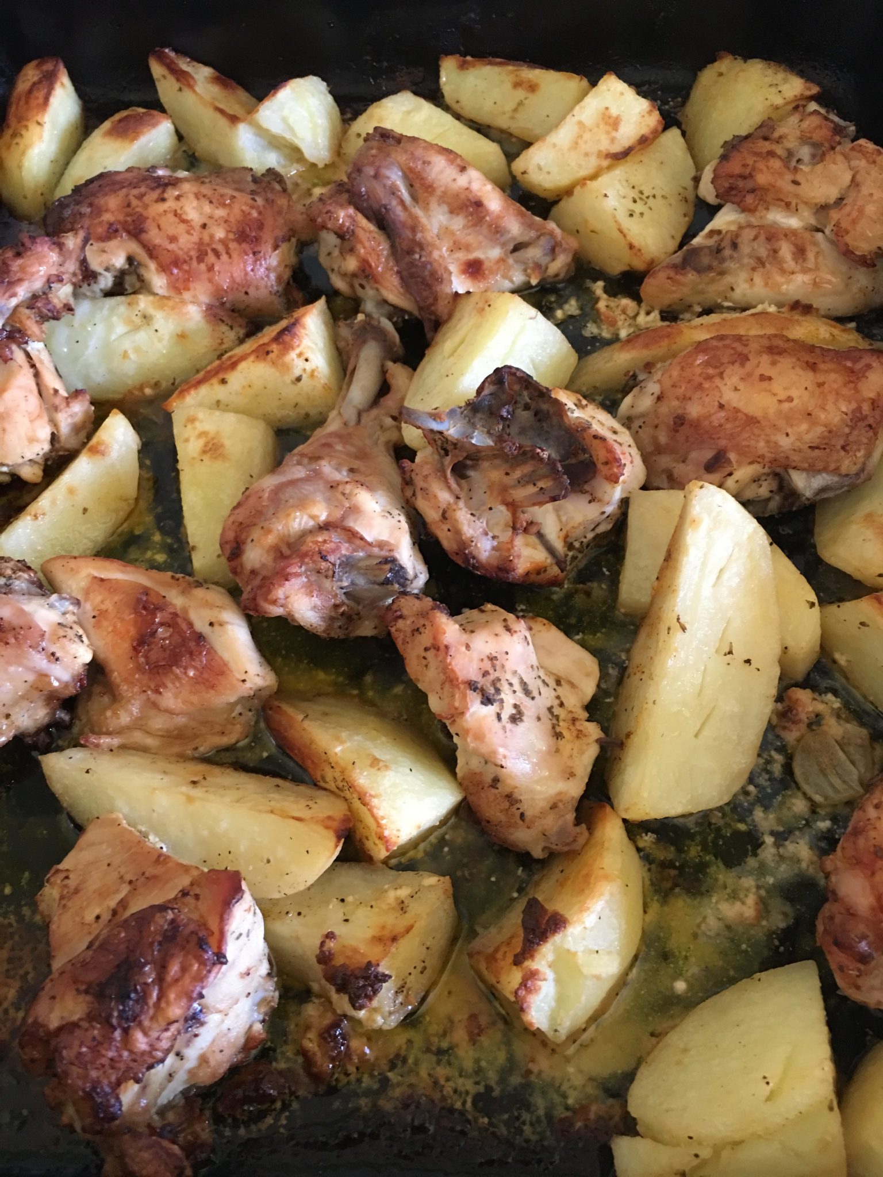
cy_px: 588
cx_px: 442
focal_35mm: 29
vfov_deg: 61.7
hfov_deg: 48.2
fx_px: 986
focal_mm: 4.15
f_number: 2.2
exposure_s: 1/10
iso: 100
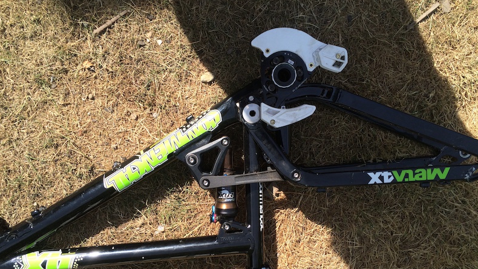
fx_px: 406
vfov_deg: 36.4
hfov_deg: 61.0
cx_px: 238
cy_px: 171
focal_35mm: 32
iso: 32
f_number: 2.2
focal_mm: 4.15
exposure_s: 1/873
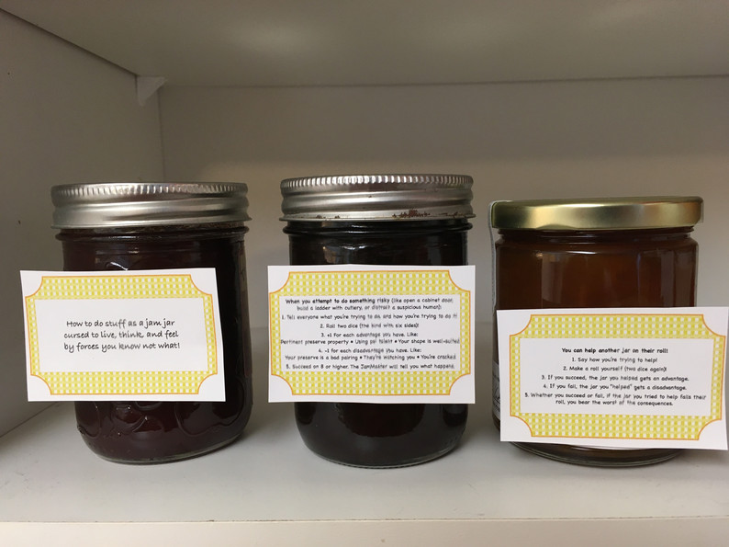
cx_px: 364
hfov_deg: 61.7
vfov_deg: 48.2
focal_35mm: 29
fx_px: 611
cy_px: 274
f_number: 2.2
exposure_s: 1/30
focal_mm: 4.15
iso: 80
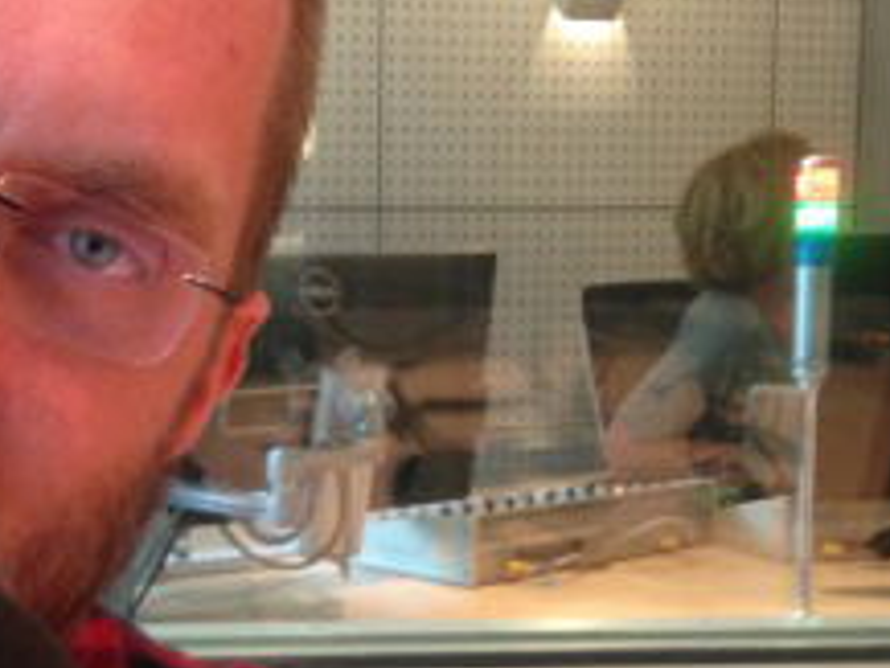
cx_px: 144
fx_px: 1955
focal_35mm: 76
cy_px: 404
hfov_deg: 25.1
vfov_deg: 19.4
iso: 250
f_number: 2.4
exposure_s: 1/20
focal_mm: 4.12
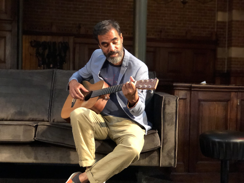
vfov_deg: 25.7
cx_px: 122
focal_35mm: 57
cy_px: 92
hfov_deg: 33.8
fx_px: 402
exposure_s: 1/30
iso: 640
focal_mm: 6.6
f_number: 2.8
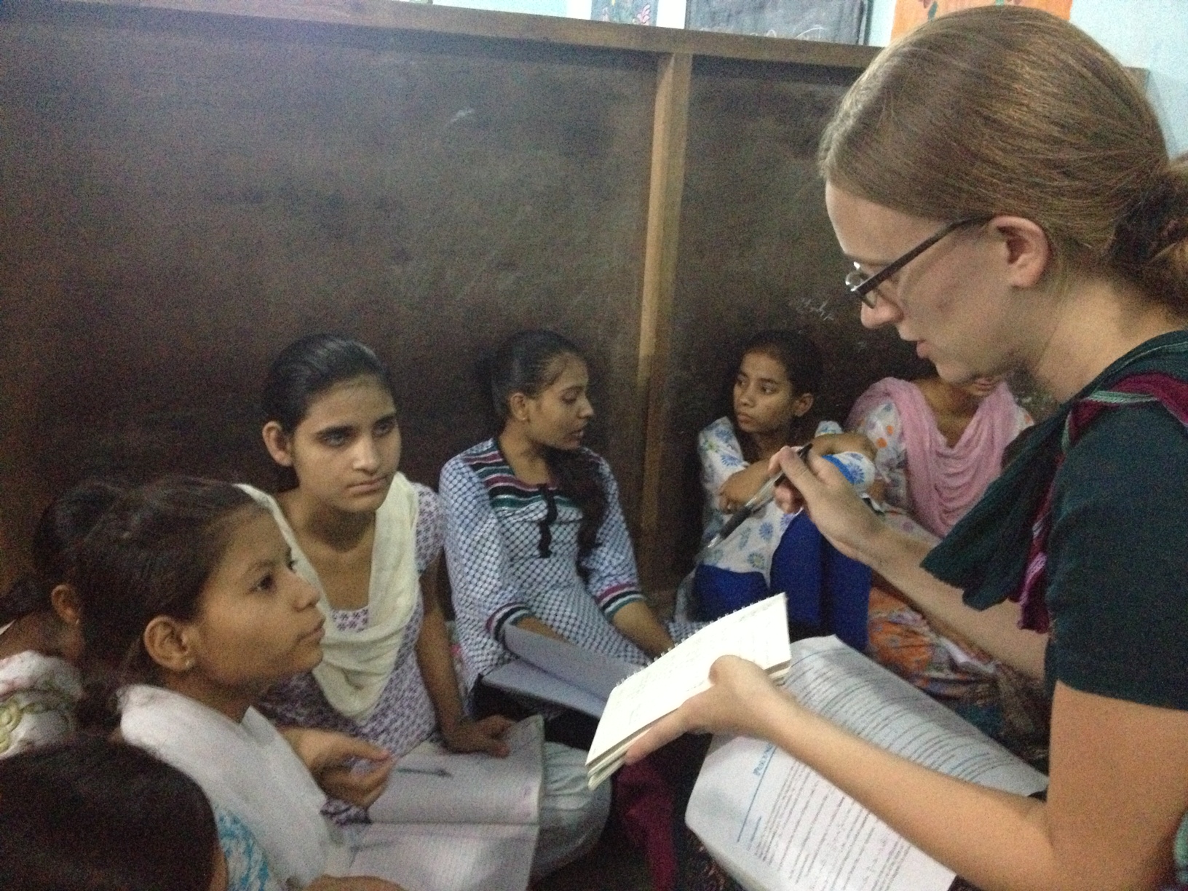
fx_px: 1201
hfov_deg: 52.6
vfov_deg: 40.7
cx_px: 594
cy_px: 446
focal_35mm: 35
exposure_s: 1/15
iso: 800
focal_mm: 4.28
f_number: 2.4
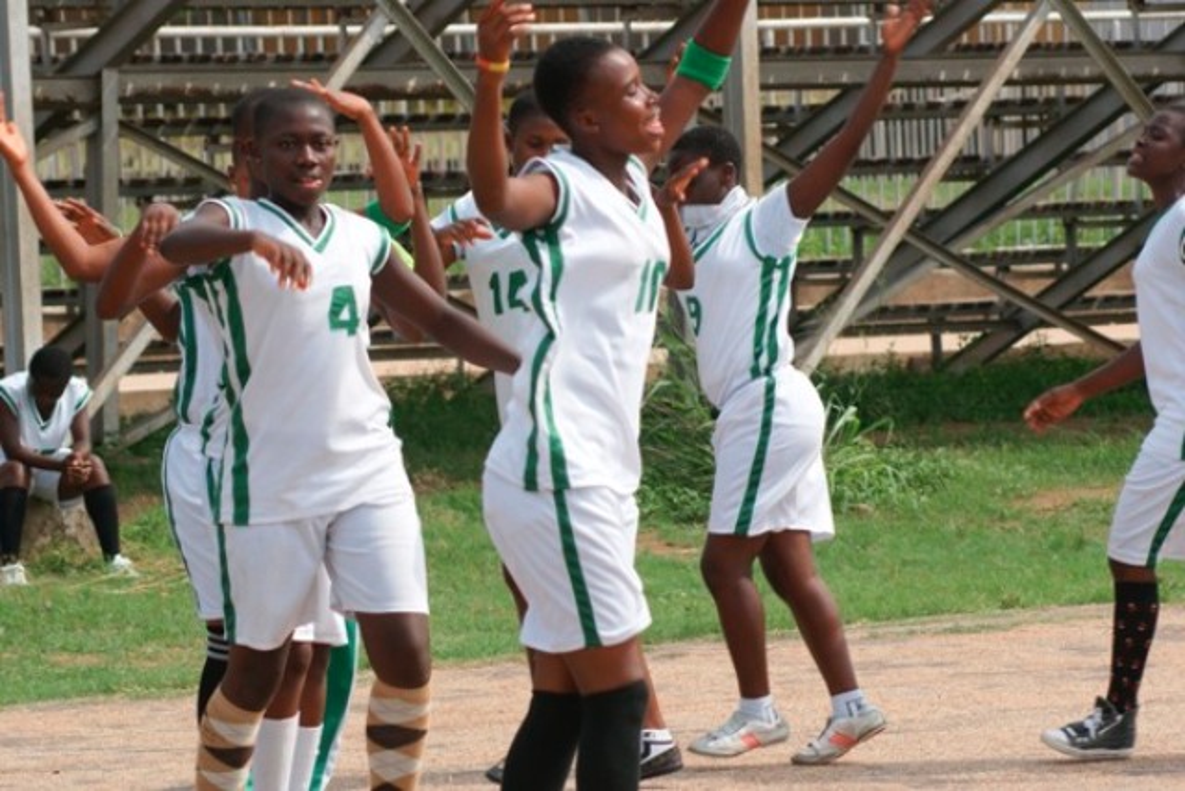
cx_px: 592
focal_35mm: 180
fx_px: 5926
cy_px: 396
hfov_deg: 11.4
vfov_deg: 7.6
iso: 100
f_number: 5.6
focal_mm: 120
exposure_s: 1/250
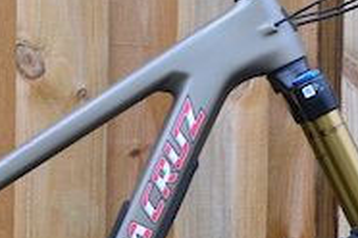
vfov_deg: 7.5
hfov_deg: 11.3
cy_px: 302
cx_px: 71
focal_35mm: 181
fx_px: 1800
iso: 400
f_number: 8
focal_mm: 28
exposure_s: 1/60
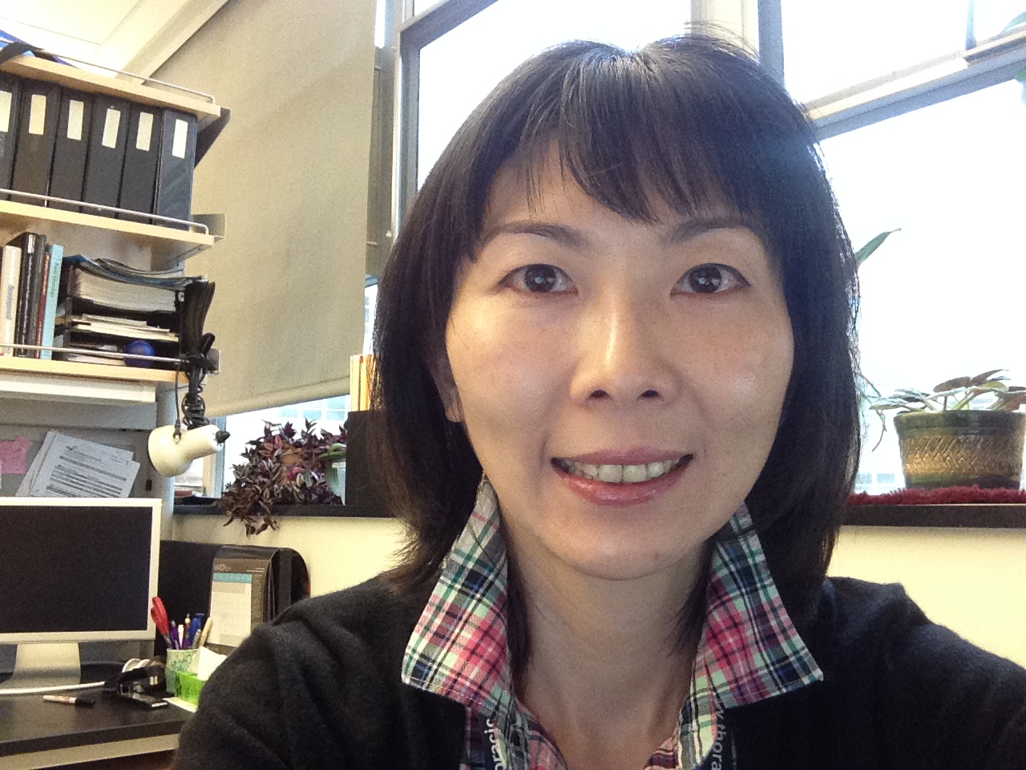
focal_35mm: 35
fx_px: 1037
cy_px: 385
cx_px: 513
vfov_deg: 40.7
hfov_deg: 52.6
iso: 250
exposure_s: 1/30
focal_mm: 2.18
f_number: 2.4
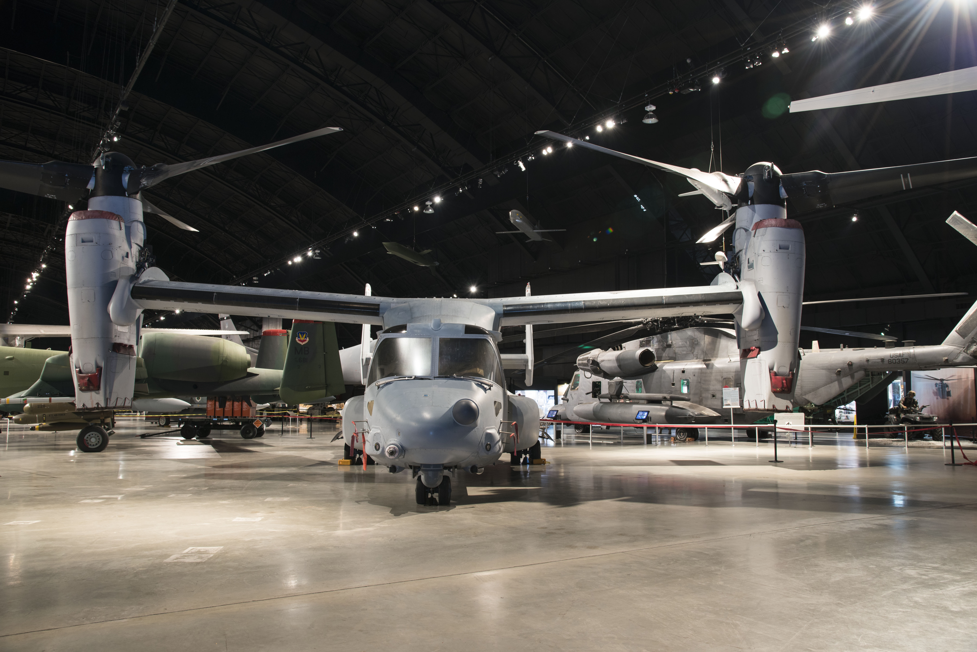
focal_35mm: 30
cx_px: 488
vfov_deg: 43.6
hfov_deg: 61.9
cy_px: 326
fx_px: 814
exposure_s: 1.6
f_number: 8
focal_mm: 30
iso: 200
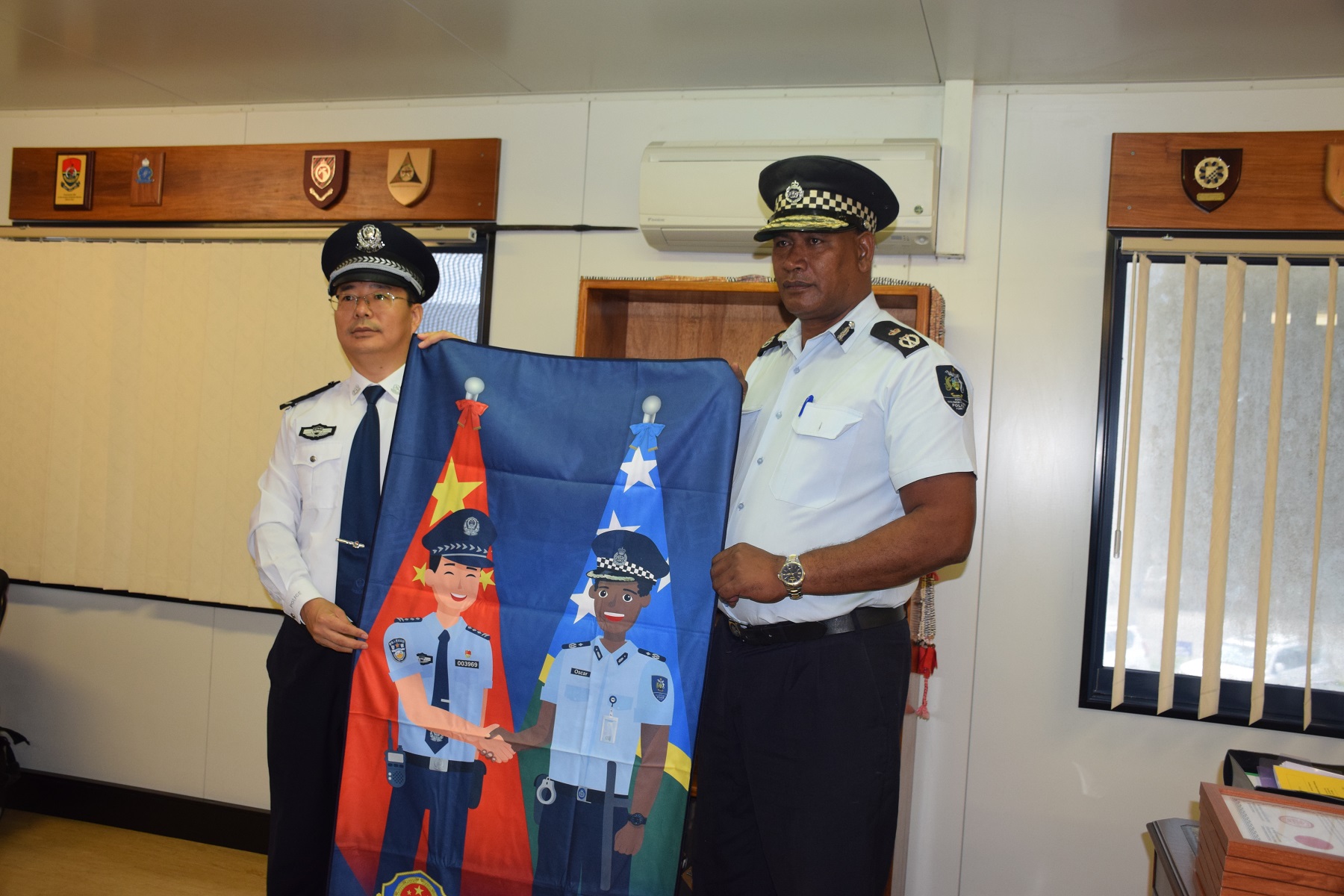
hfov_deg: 57.2
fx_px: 1232
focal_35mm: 33
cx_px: 672
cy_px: 448
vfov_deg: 40.0
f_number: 5
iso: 800
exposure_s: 1/100
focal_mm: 22
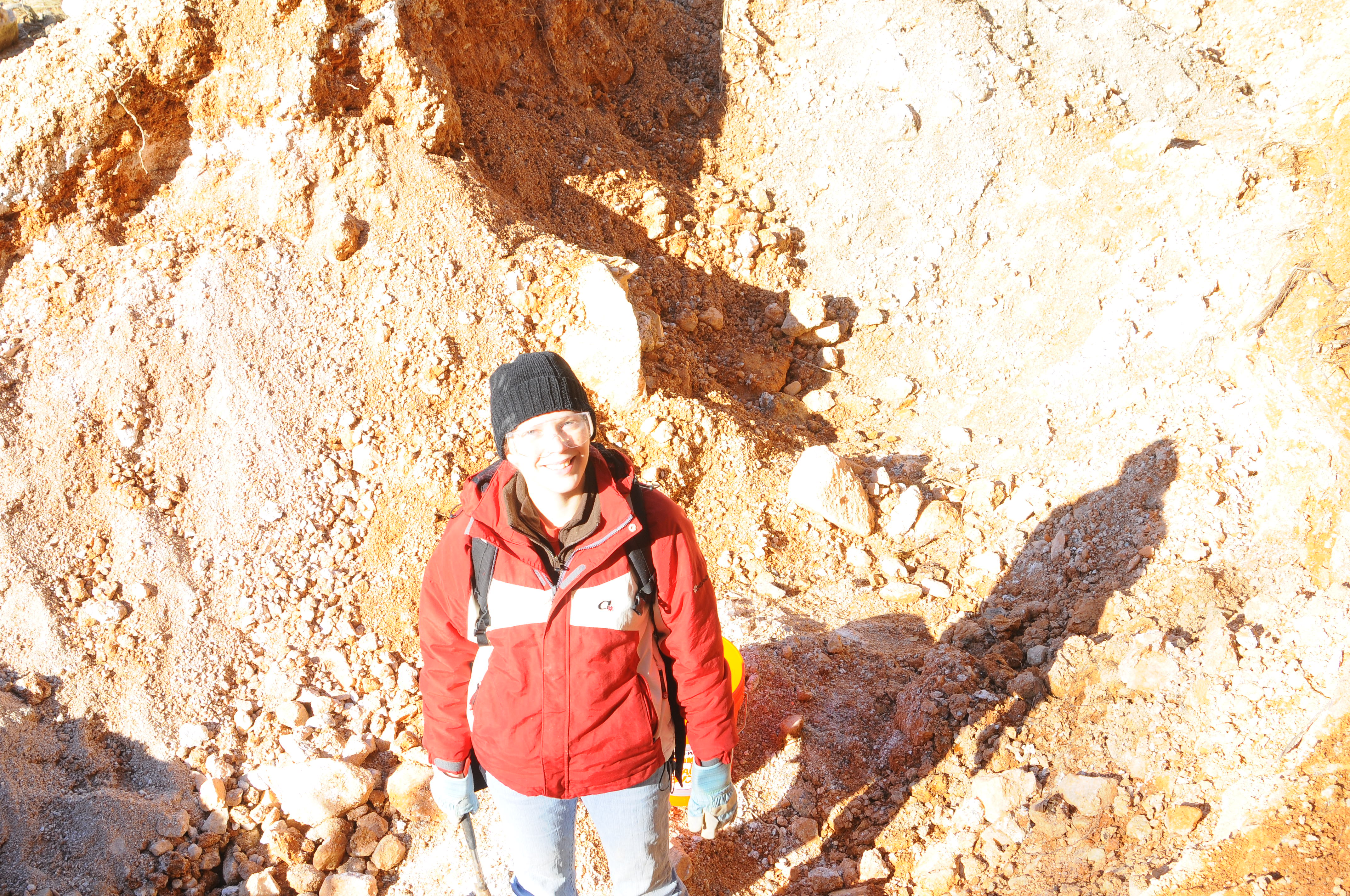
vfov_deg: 31.8
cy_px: 448
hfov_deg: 46.4
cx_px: 675
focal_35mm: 42
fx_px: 1573
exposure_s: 1/160
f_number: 6.3
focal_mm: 28
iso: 200
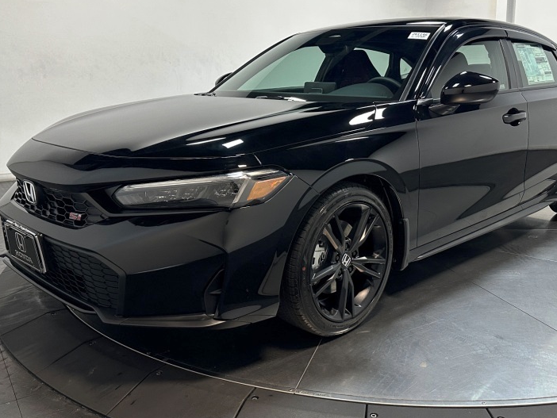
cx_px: 297
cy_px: 181
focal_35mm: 35
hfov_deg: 52.6
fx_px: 563
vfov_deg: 40.6
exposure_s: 1/60
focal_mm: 6.86
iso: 250
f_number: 1.78
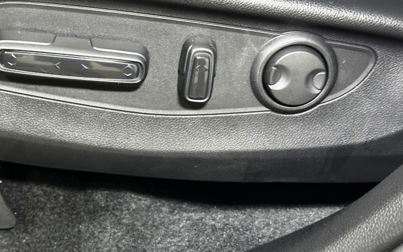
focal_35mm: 64
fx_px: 703
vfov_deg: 20.3
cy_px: 118
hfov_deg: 31.9
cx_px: 161
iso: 640
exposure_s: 1/24
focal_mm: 6.86
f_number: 1.78
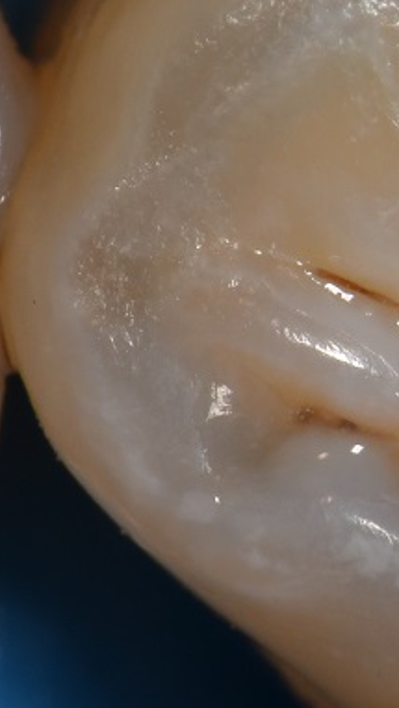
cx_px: 737
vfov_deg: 3.7
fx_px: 10942
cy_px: 371
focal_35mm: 582
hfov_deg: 2.1
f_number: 32
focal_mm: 105
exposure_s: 1/160
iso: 200
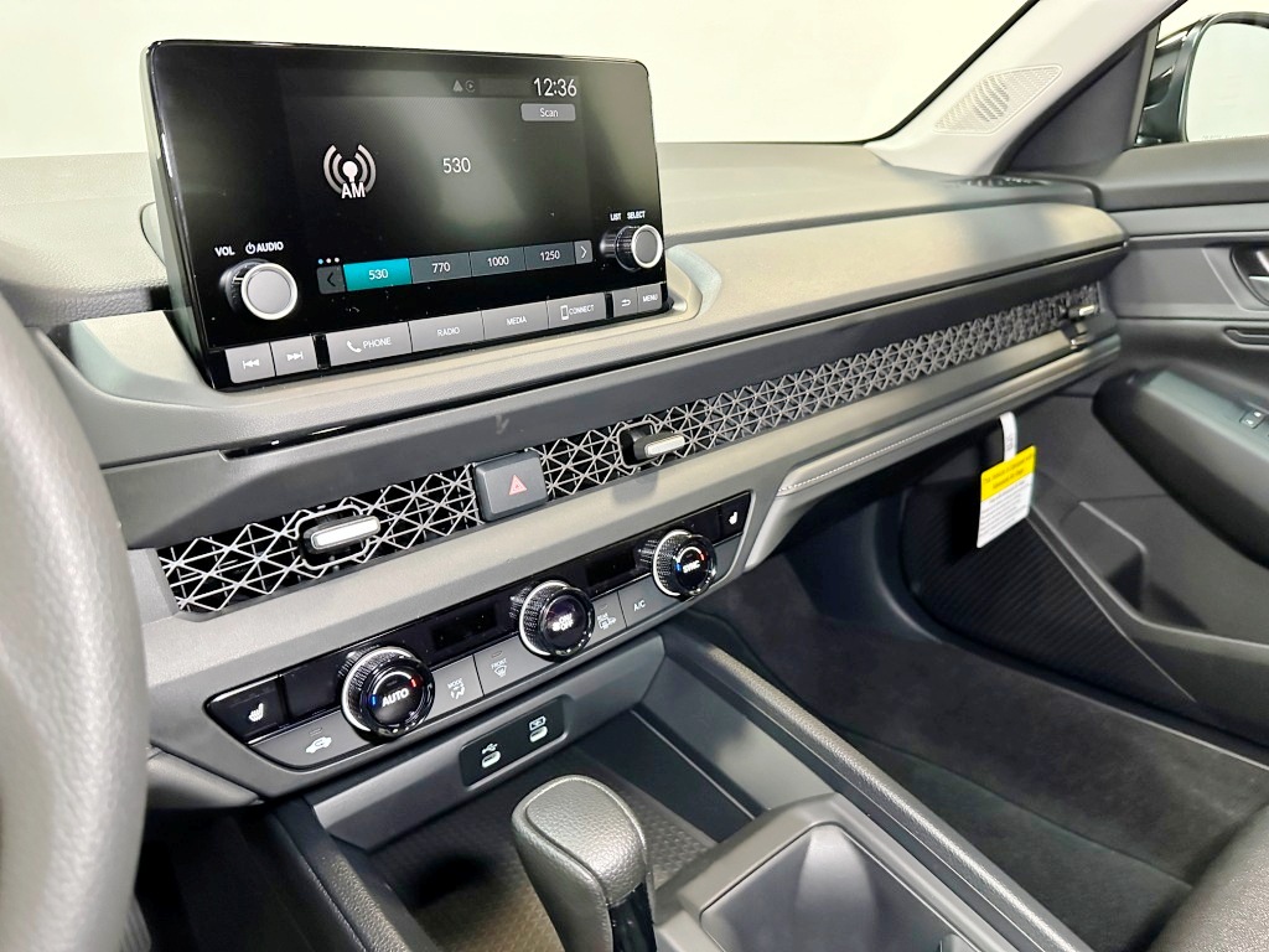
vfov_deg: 56.8
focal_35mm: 24
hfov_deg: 71.6
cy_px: 476
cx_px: 634
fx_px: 880
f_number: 1.78
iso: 1000
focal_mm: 6.86
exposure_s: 1/40
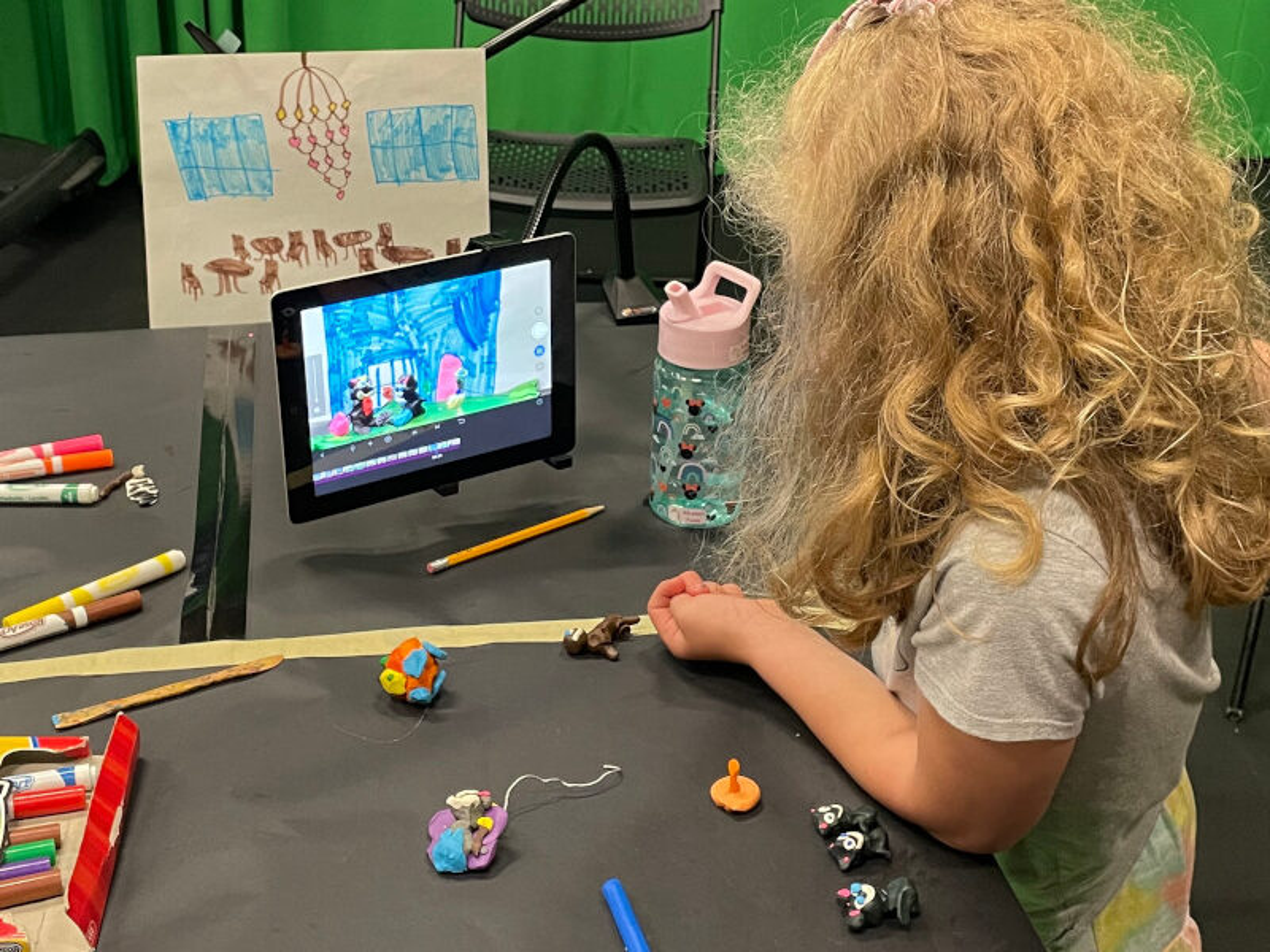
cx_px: 635
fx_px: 954
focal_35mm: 26
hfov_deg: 67.3
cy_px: 476
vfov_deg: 53.1
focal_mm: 4.2
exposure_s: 1/60
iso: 400
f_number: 1.6
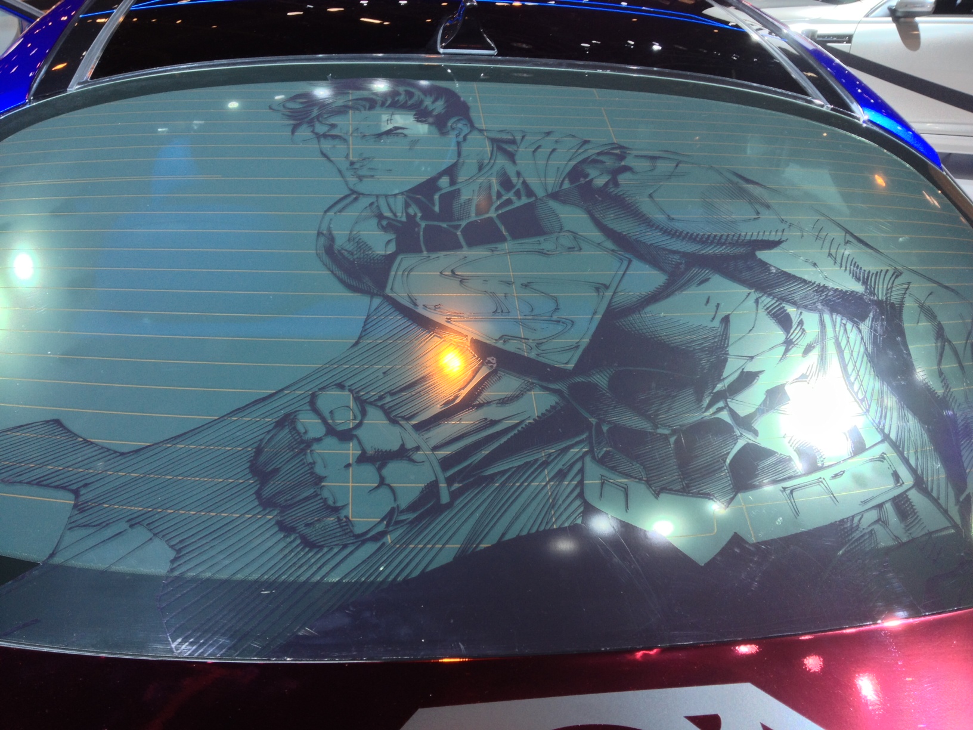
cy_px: 365
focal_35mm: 35
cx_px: 486
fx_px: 984
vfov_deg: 40.7
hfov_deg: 52.6
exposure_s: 1/20
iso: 50
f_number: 2.4
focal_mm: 4.28
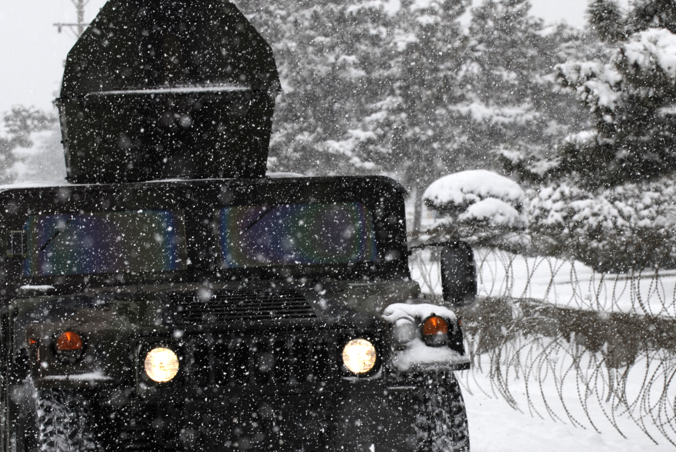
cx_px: 420
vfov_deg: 8.1
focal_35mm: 169
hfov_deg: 12.1
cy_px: 279
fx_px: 3177
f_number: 8
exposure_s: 1/500
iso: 100
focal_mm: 82
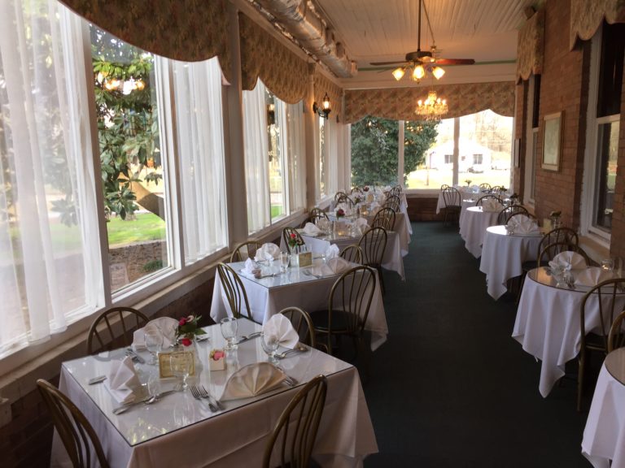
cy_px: 234
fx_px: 524
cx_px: 312
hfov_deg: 61.7
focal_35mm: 29
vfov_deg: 48.2
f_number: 2.2
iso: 32
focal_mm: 4.15
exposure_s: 1/40
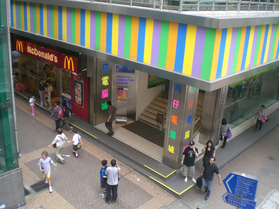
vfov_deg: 37.7
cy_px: 104
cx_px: 140
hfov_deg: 49.0
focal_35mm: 38
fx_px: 306
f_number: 3.1
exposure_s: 1/60
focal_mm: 6.3
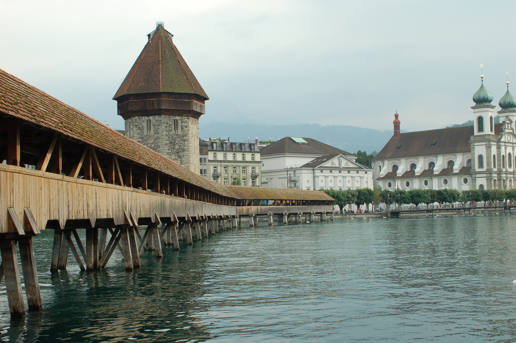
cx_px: 258
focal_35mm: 51
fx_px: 730
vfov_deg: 26.4
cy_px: 172
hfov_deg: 38.9
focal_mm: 34
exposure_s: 1/160
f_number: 6.3
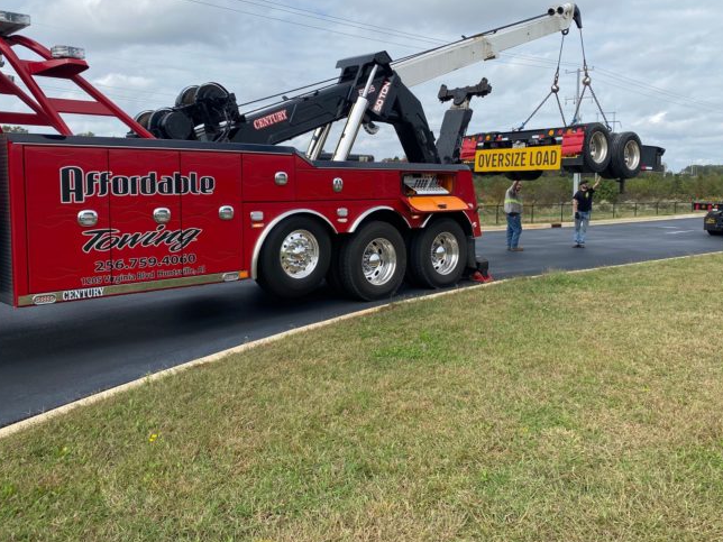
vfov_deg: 45.3
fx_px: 647
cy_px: 230
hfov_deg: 58.2
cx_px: 397
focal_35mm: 31
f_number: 1.8
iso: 32
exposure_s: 1/2513
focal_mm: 4.25
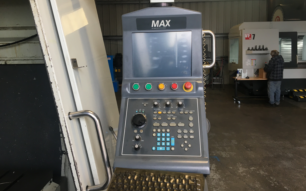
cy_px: 79
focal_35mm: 31
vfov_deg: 40.5
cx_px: 153
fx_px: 259
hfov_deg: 61.2
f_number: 2.2
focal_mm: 4.15
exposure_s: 1/30
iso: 25
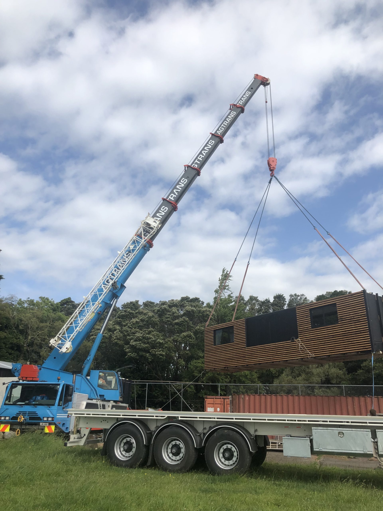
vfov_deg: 63.4
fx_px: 413
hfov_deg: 49.7
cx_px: 192
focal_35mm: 28
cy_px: 256
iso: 20
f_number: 1.8
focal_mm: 3.99
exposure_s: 1/2825
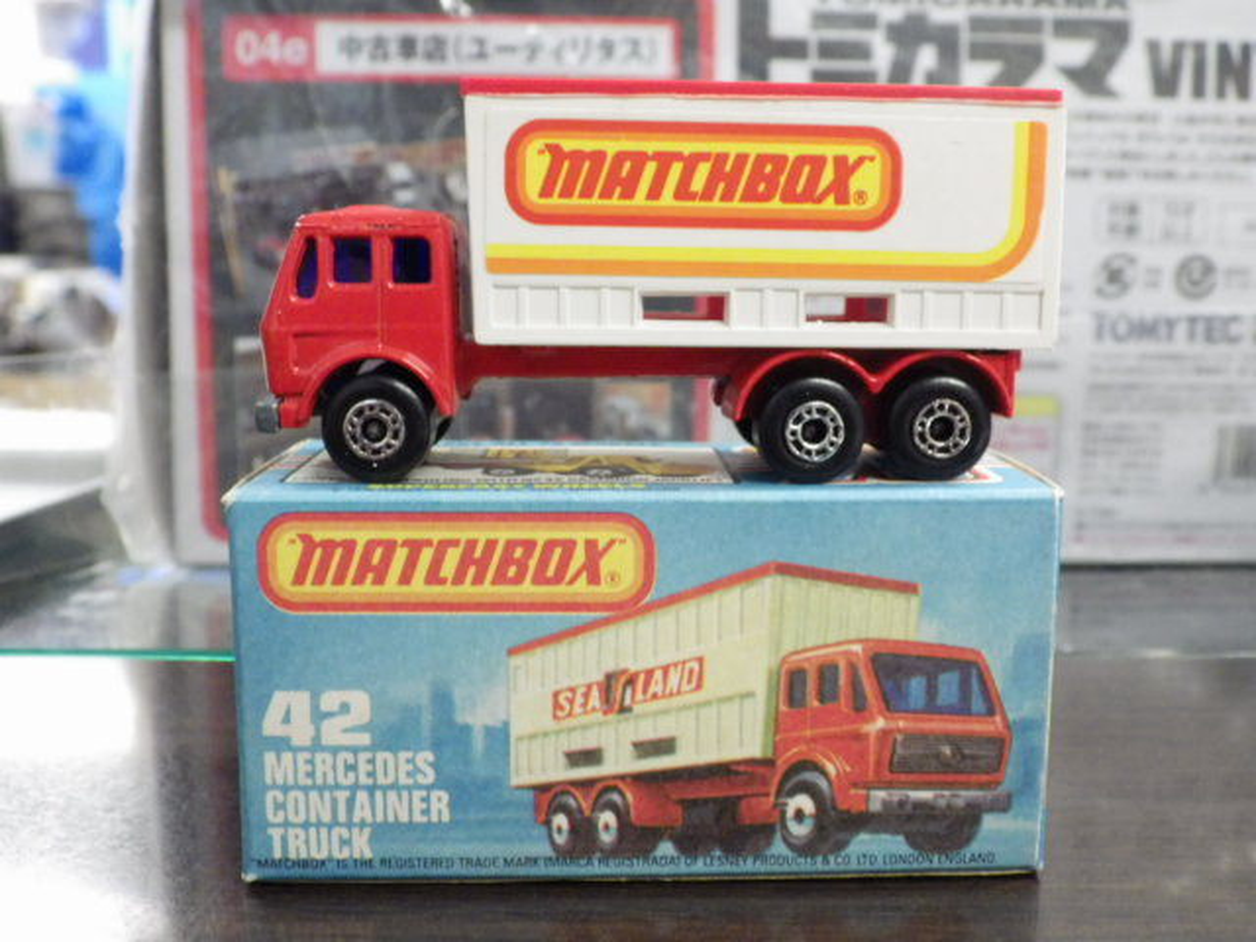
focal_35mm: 41
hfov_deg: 45.8
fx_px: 1488
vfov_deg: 35.1
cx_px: 628
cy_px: 471
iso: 800
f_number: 3.6
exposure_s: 1/30
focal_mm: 7.4
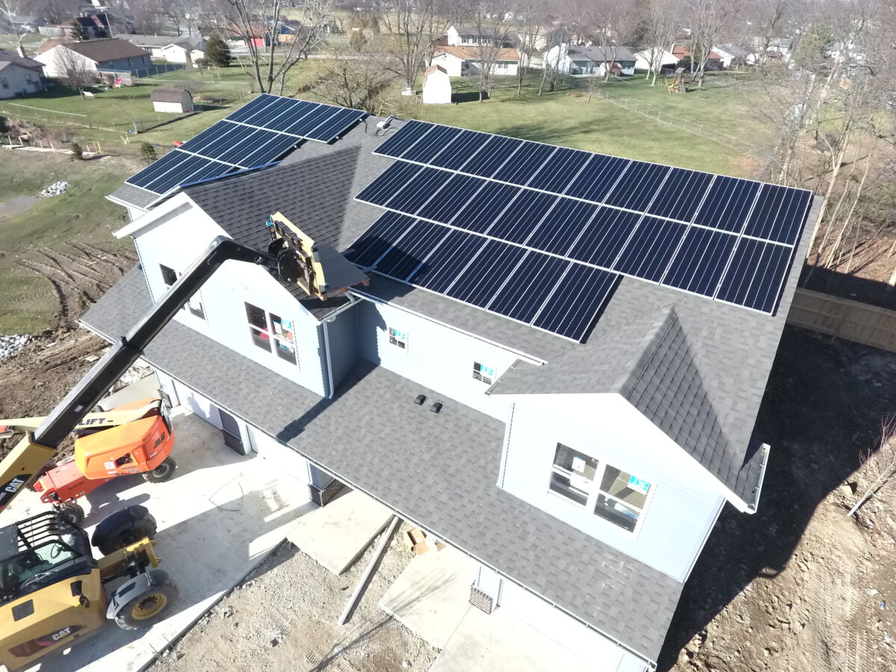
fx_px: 518
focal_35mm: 20
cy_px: 336
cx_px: 448
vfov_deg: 66.0
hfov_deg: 81.7
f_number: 2.8
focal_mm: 3.61
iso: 800
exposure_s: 1/3205
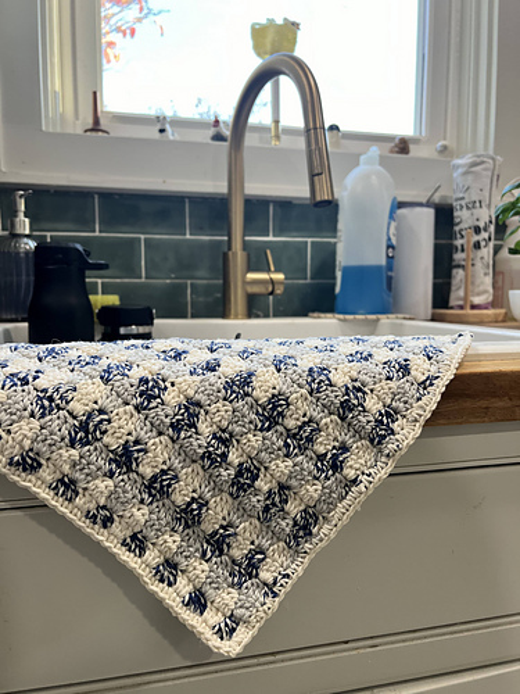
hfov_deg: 53.1
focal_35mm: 26
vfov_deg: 67.3
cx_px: 260
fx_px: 521
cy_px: 347
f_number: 1.5
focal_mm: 5.7
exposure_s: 1/120
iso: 100
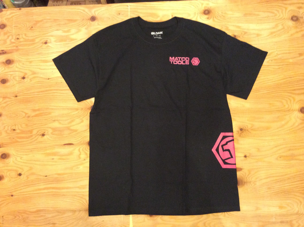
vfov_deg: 44.1
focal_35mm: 32
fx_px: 281
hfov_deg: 56.9
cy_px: 114
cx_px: 152
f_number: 2.4
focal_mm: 3.3
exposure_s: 1/15
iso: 320
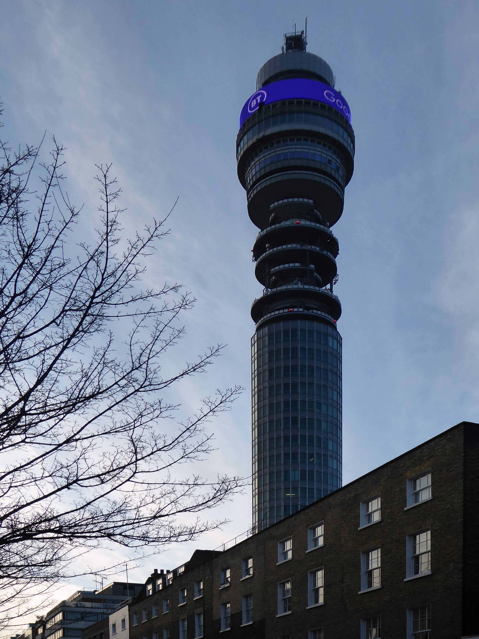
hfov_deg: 36.8
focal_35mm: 39
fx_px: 720
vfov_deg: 47.9
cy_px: 320
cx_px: 240
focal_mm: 6.7
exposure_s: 1/400
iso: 125
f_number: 3.7
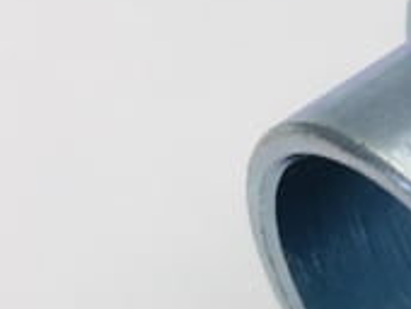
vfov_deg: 9.2
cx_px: 759
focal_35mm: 162
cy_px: 245
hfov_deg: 11.3
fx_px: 1926
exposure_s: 1/120
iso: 25
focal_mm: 4.15
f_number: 2.2
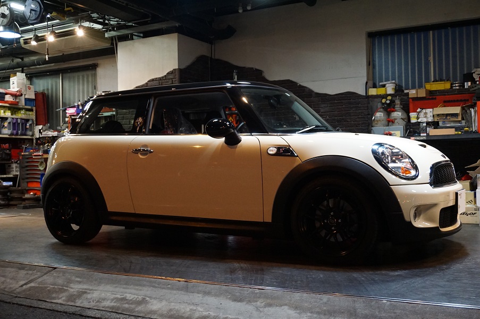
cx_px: 240
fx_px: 619
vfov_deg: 28.9
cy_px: 160
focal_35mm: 46
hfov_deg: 42.4
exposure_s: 1/40
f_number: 5
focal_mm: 31
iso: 3200
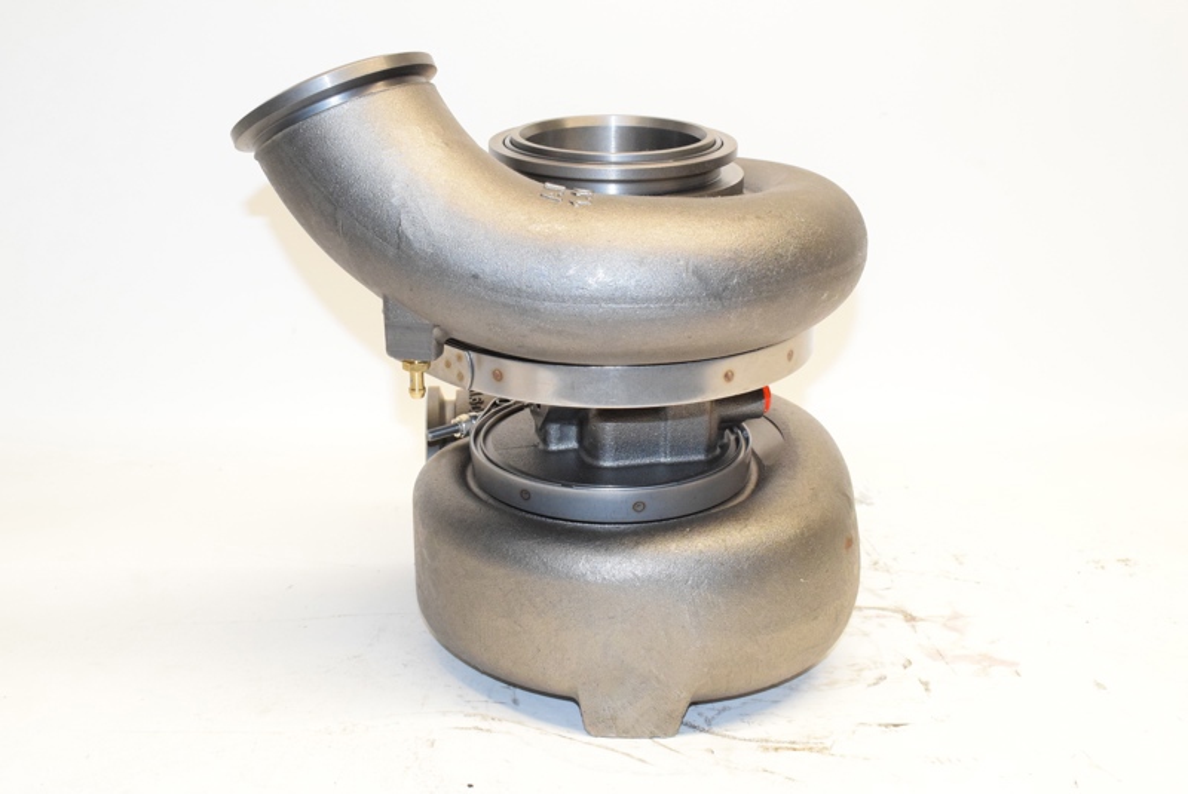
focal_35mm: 48
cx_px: 594
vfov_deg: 28.1
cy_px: 397
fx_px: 1585
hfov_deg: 41.1
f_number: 10
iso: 3200
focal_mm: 32
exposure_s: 1/200
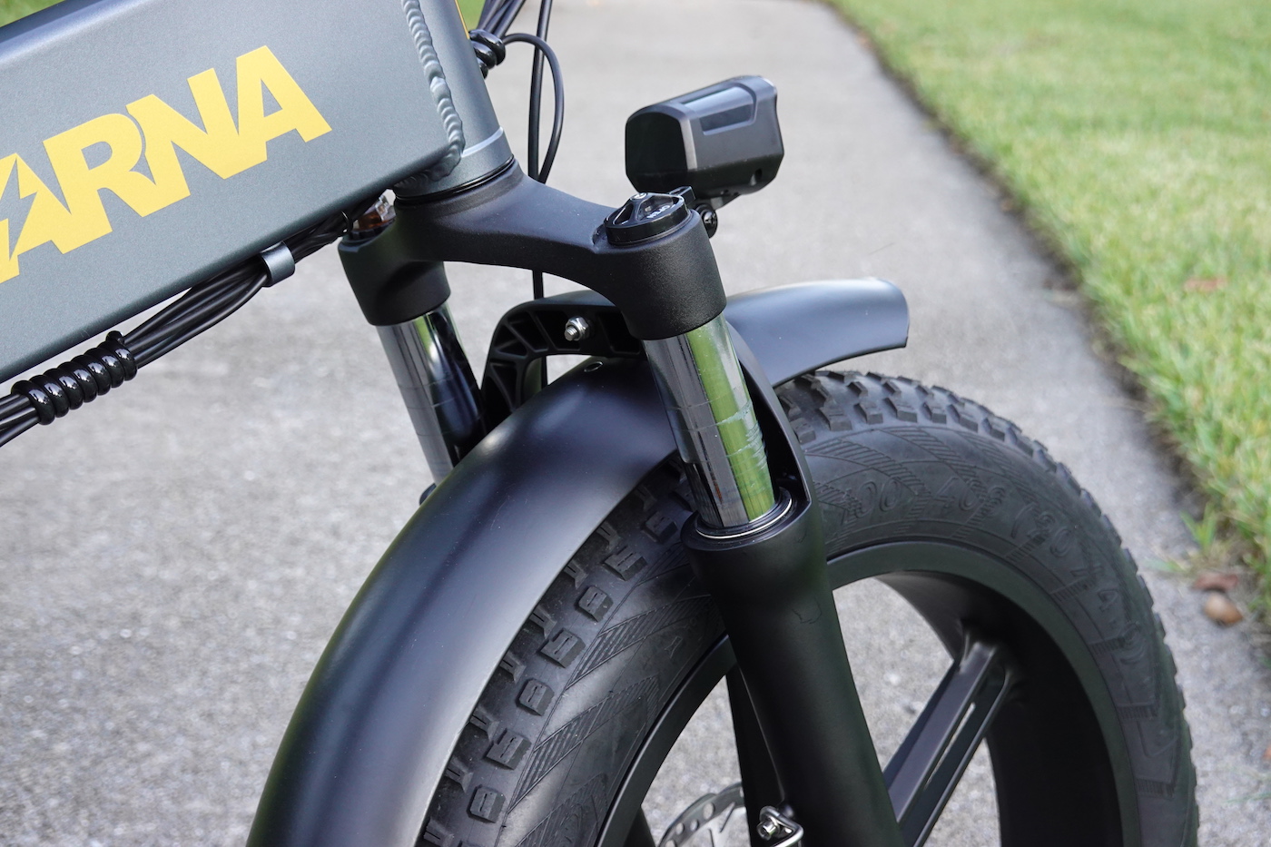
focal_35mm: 65
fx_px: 2294
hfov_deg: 31.0
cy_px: 424
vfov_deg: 20.9
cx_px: 636
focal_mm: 23.86
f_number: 4
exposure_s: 1/80
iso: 500
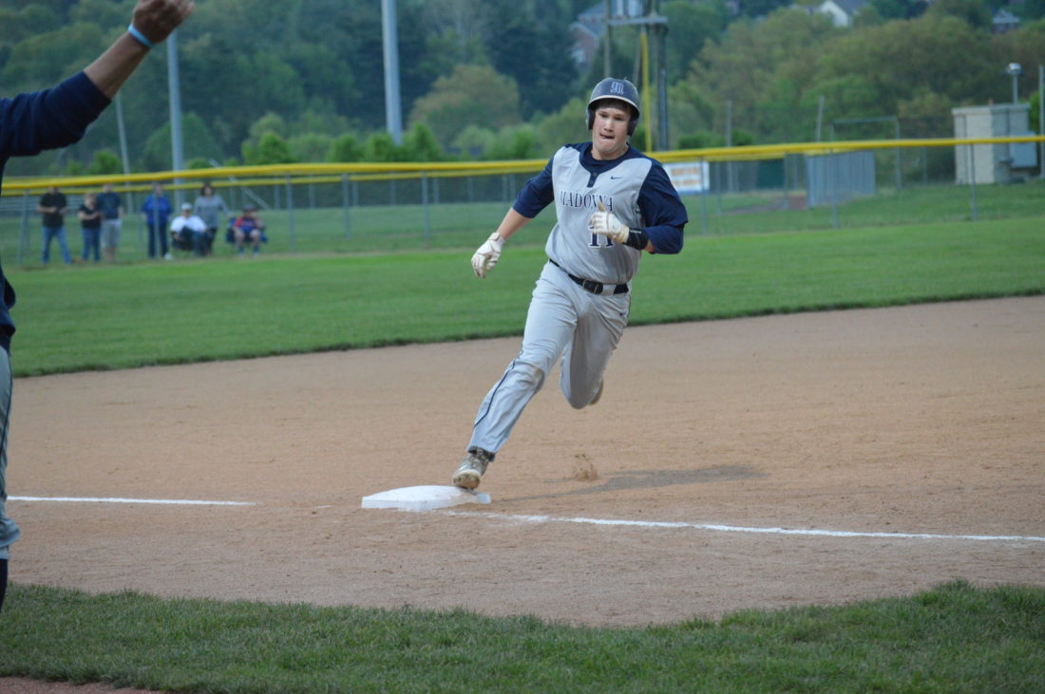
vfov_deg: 7.9
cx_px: 522
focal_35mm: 174
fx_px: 5045
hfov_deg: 11.8
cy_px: 347
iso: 2200
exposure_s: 1/500
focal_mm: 116
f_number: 4.5
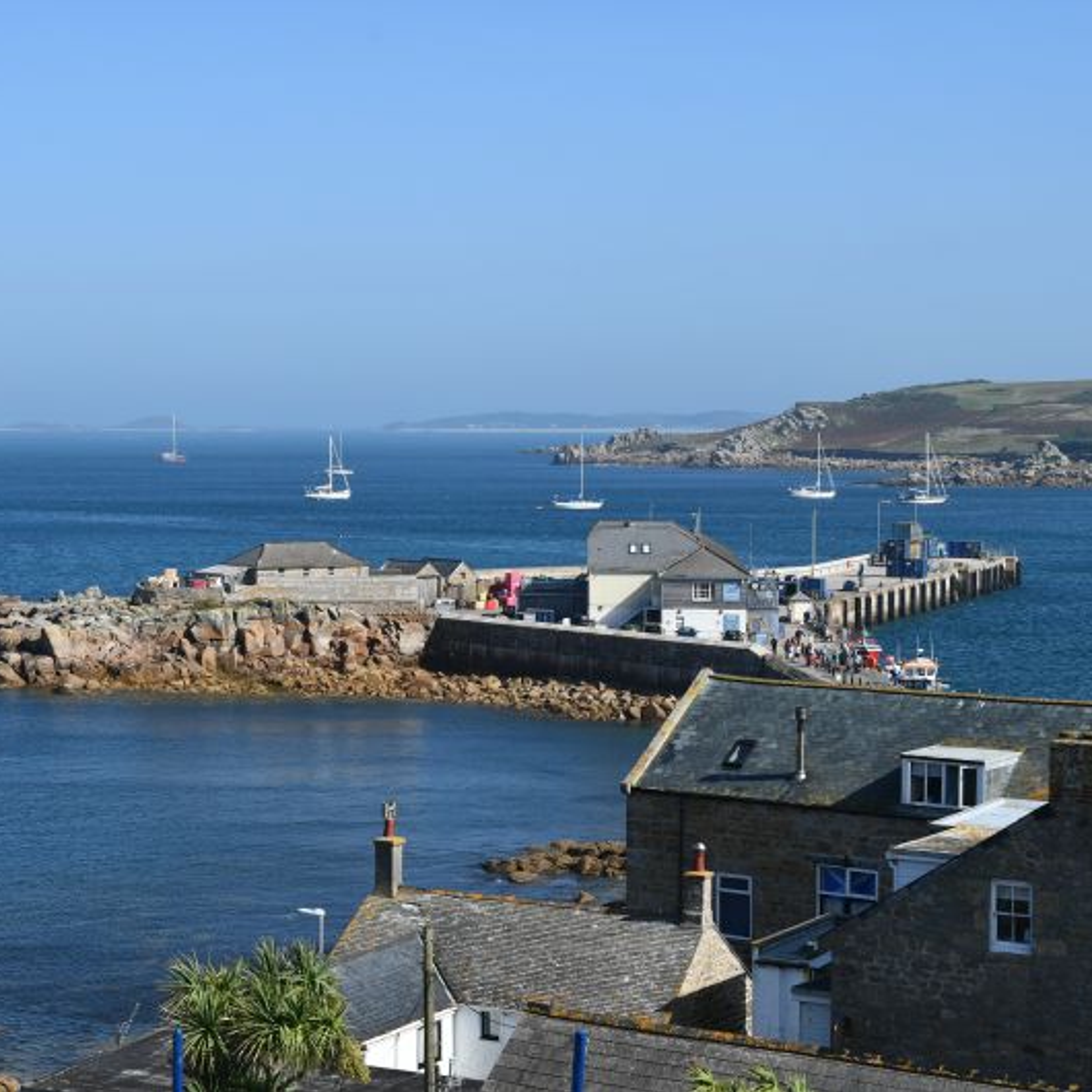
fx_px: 2748
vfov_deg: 22.5
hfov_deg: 22.4
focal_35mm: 77
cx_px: 383
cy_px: 545
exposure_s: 1/320
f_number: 9
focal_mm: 40
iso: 100
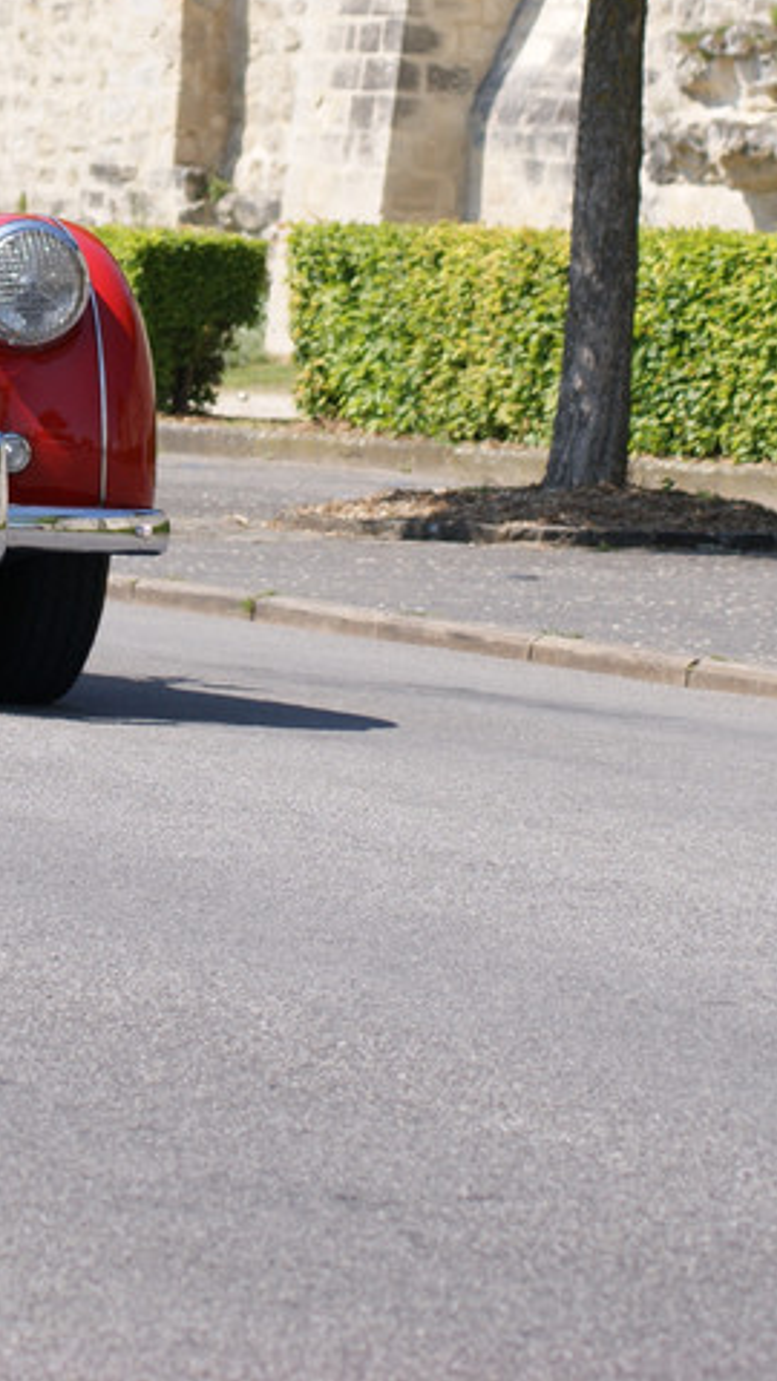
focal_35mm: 216
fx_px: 7923
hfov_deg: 5.6
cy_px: 233
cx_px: 0
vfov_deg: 9.9
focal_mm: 55
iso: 100
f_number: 6.3
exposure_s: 1/320
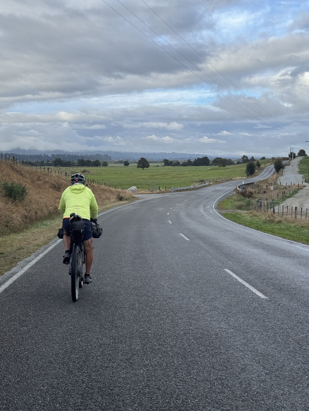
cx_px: 154
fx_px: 571
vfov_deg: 39.7
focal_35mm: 48
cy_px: 206
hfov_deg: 30.3
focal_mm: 6.76
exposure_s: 1/1597
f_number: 1.78
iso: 64
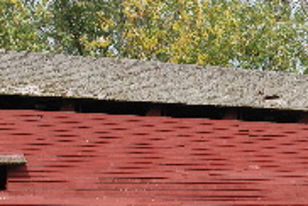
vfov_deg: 10.9
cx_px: 332
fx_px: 1080
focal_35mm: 126
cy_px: 82
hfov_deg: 15.8
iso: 100
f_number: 6.3
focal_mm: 24
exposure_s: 1/160
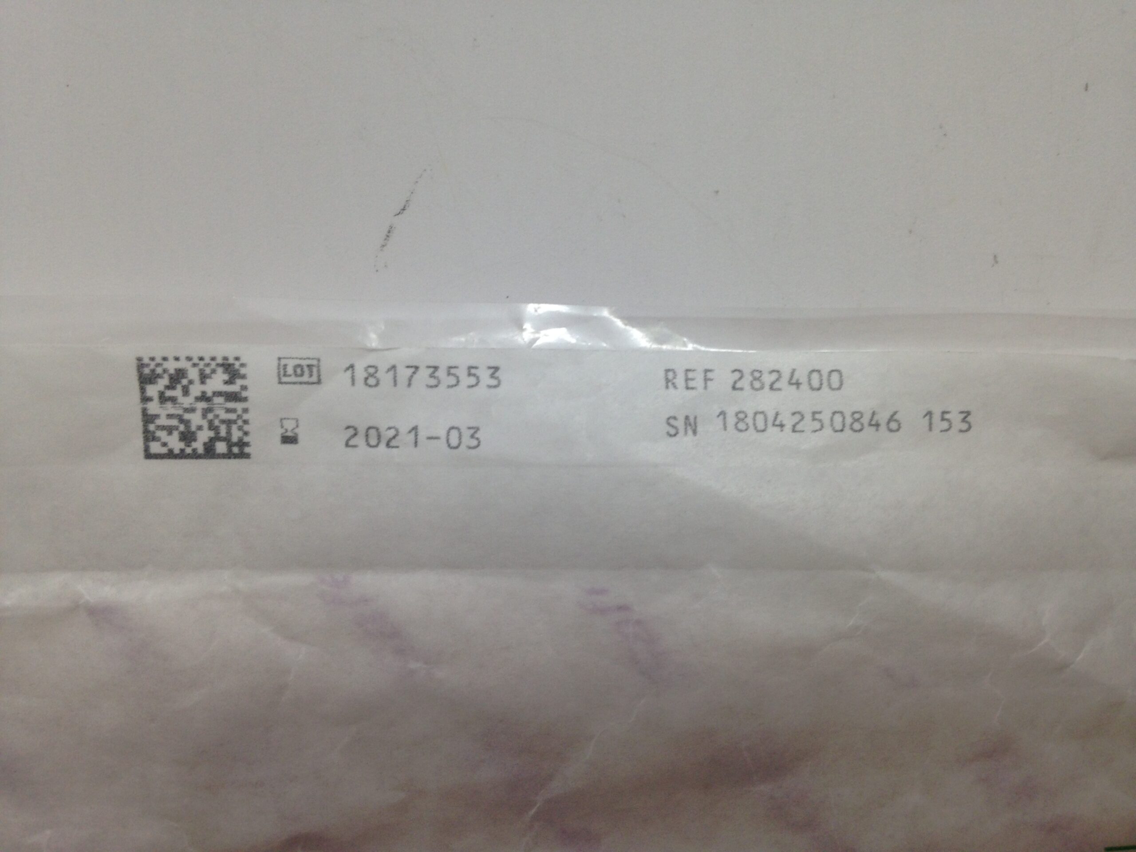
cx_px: 568
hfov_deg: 55.4
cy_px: 426
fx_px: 1083
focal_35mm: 33
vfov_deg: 42.9
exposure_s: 1/60
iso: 50
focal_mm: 4.12
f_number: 2.4
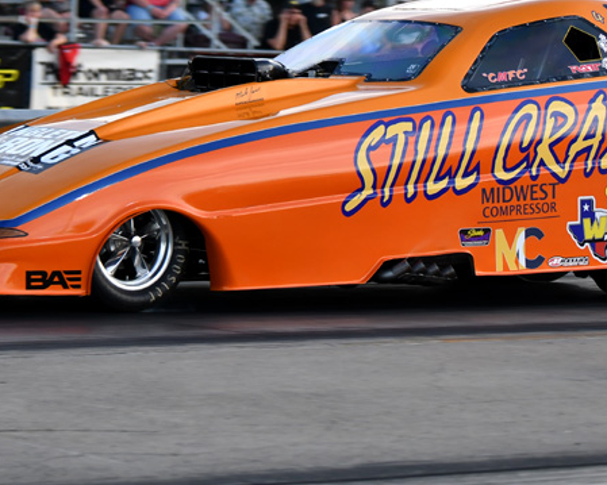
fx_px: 4059
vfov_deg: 6.8
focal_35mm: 226
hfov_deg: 8.5
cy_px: 49
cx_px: 441
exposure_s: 1/800
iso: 320
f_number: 3.2
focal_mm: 72
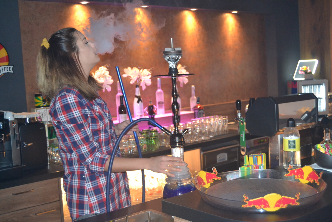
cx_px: 166
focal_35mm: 48
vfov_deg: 28.1
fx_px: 443
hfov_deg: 41.1
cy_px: 111
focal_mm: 32
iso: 2200
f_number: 4.5
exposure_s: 1/60
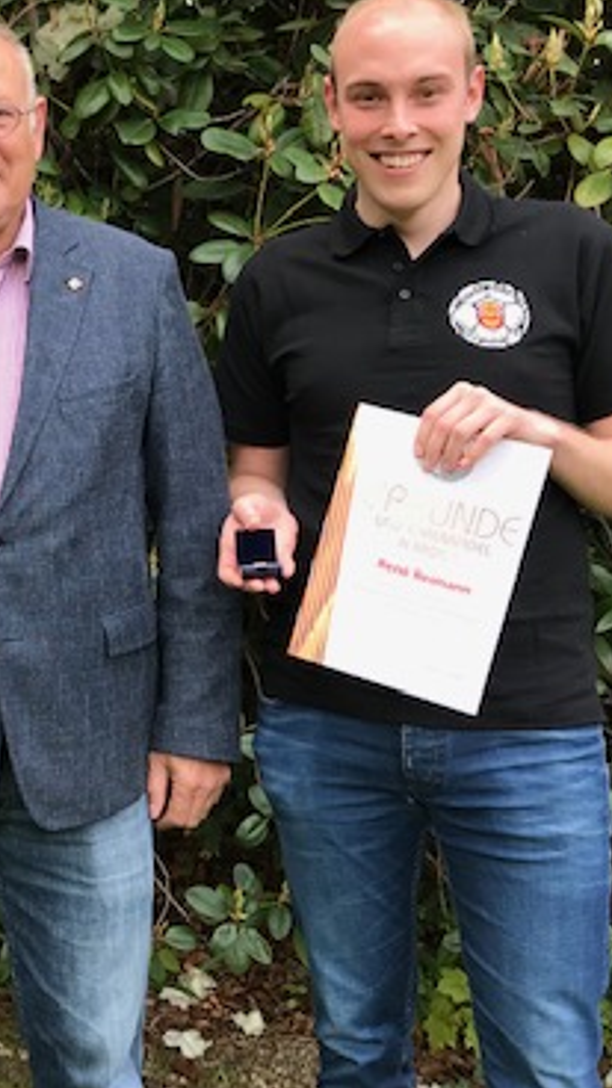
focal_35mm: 53
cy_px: 452
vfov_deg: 39.1
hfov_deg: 21.4
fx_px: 1529
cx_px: -65
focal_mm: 3.99
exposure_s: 1/204
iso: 20
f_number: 1.8
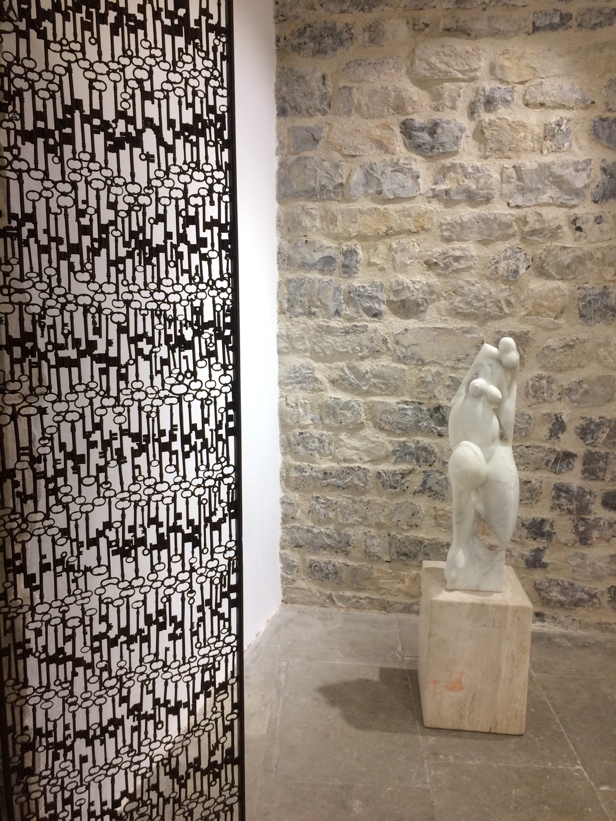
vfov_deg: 61.7
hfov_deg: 48.2
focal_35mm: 29
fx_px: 688
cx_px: 308
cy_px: 410
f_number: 2.2
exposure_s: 1/33
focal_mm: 4.15
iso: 32
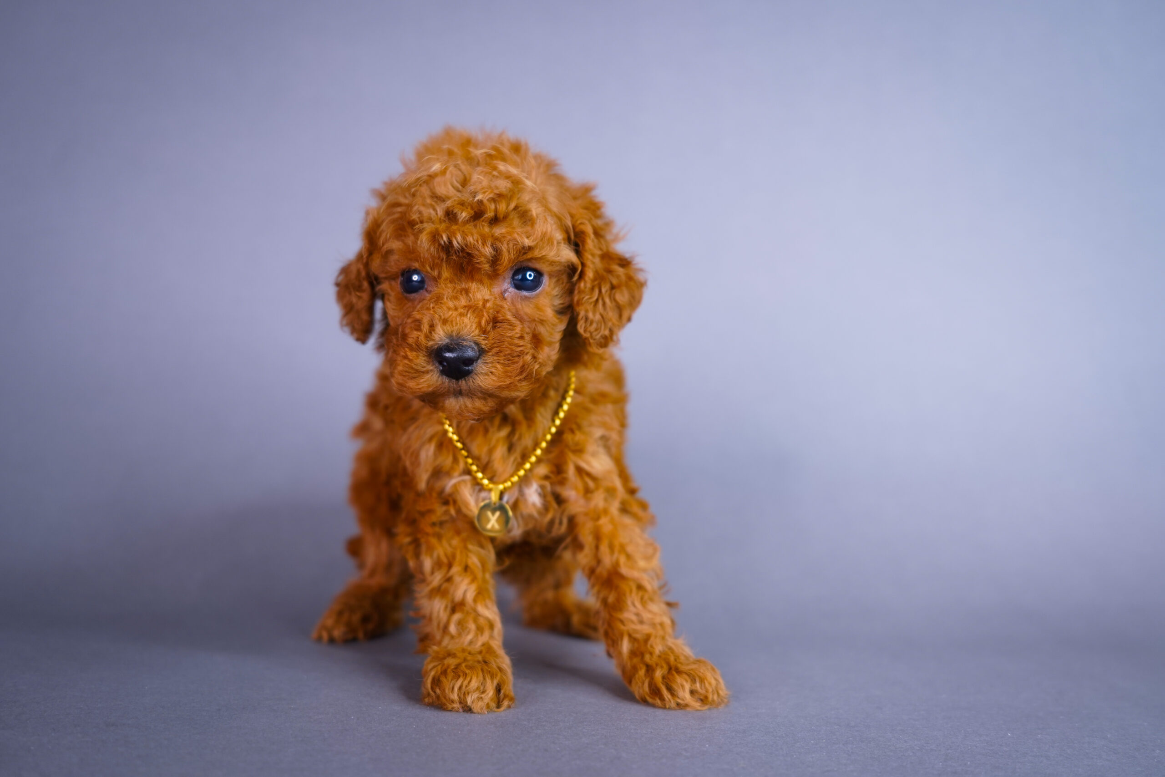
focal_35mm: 32
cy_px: 388
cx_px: 582
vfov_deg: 41.1
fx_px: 1036
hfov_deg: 58.7
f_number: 4.5
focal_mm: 32
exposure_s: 1/40
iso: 400
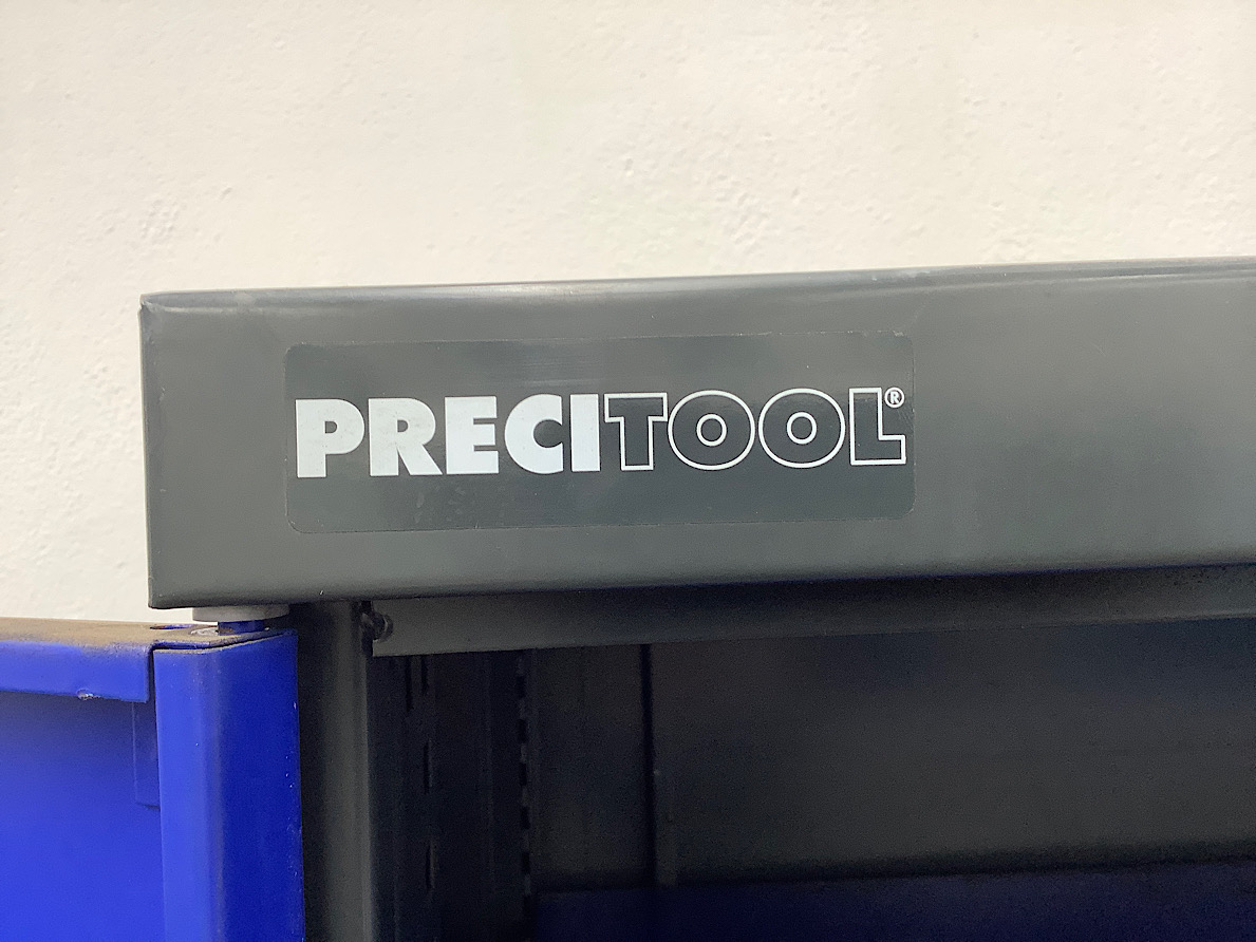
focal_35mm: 31
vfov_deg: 45.4
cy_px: 471
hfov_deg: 58.3
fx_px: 1125
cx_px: 628
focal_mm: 3.3
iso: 64
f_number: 2.4
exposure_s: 1/50
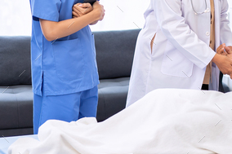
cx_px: 222
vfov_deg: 12.6
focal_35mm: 108
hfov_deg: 18.5
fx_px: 696
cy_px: 30
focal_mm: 35
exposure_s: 1/250
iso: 125
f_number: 1.4
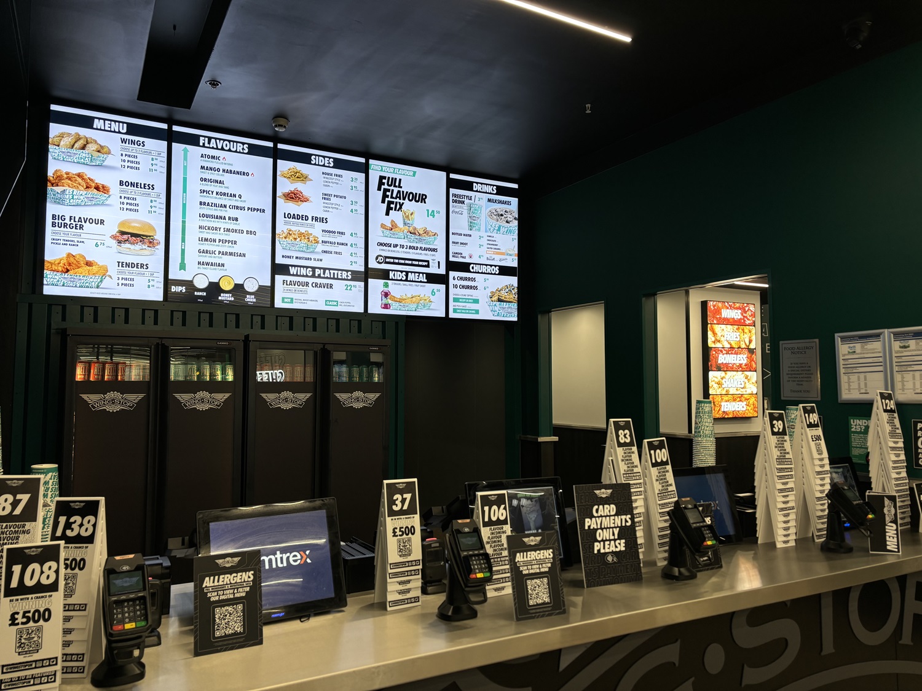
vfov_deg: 53.1
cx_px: 461
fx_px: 693
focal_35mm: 26
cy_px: 346
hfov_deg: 67.3
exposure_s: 1/126
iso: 50
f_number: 1.6
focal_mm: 5.96
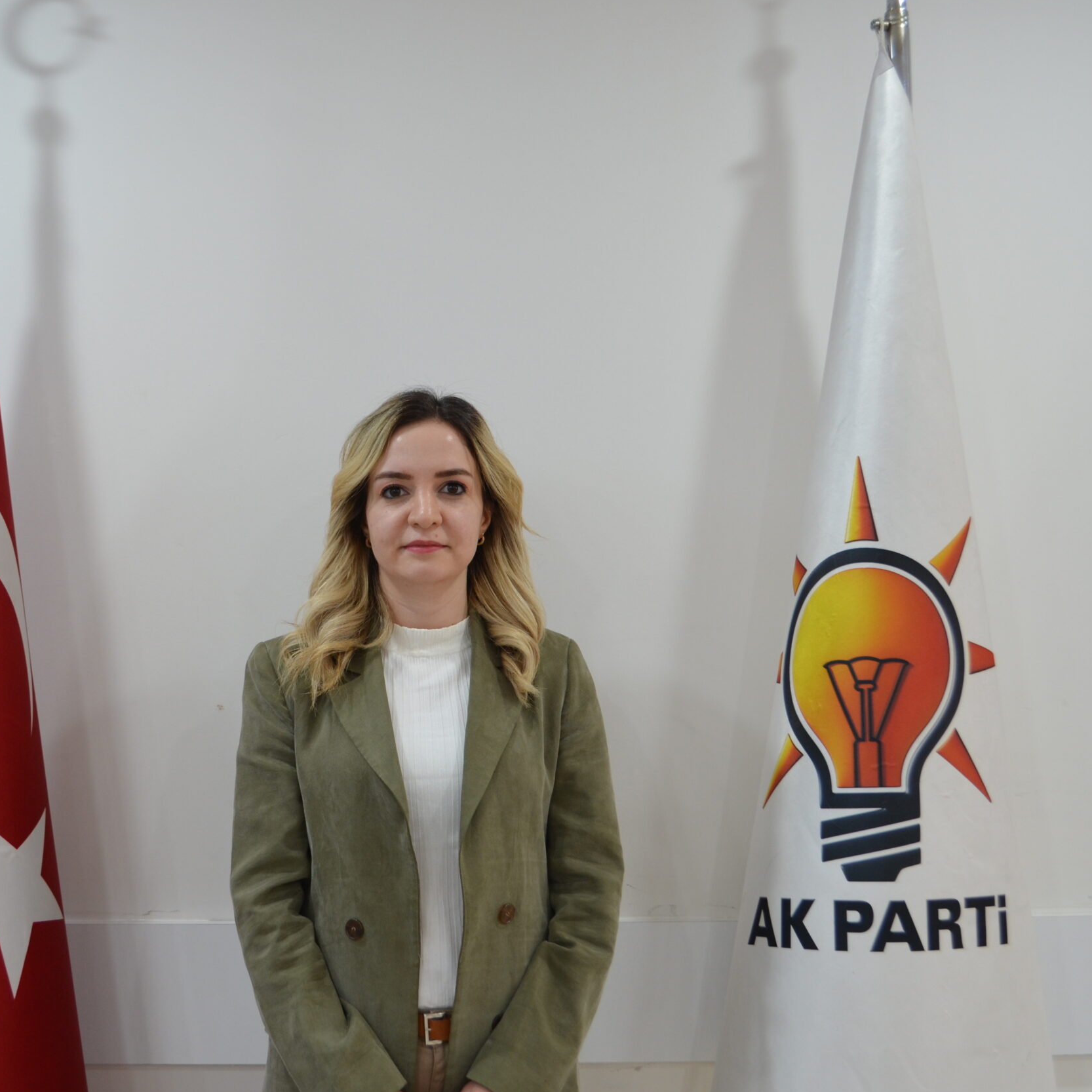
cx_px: 412
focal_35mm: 43
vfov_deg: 39.2
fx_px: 1535
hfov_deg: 38.9
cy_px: 549
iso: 400
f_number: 4.5
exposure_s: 1/30
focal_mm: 22
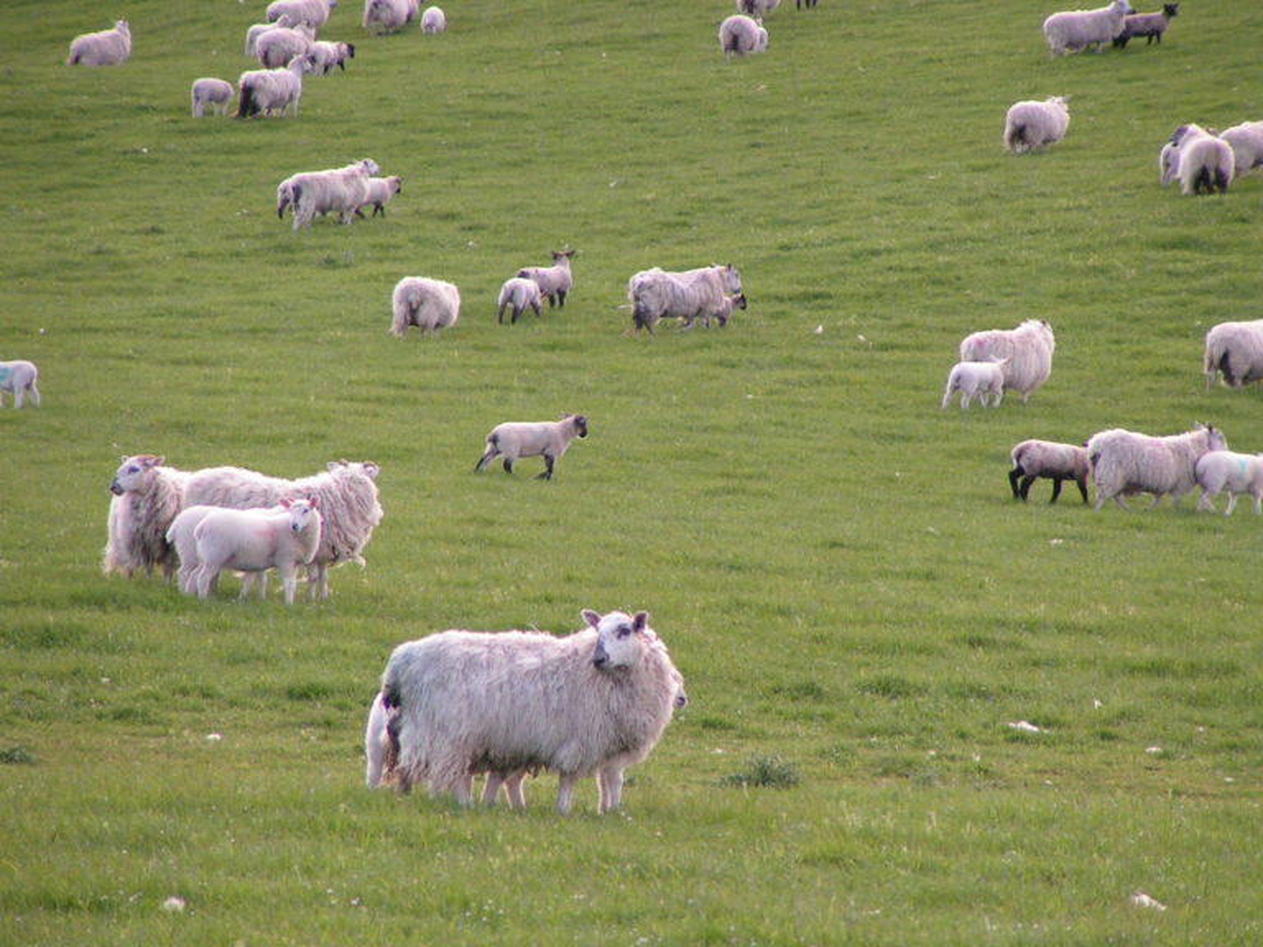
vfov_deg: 4.0
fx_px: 13427
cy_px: 474
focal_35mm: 368
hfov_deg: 5.4
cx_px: 632
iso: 125
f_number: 3.5
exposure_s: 1/400
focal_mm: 56.3
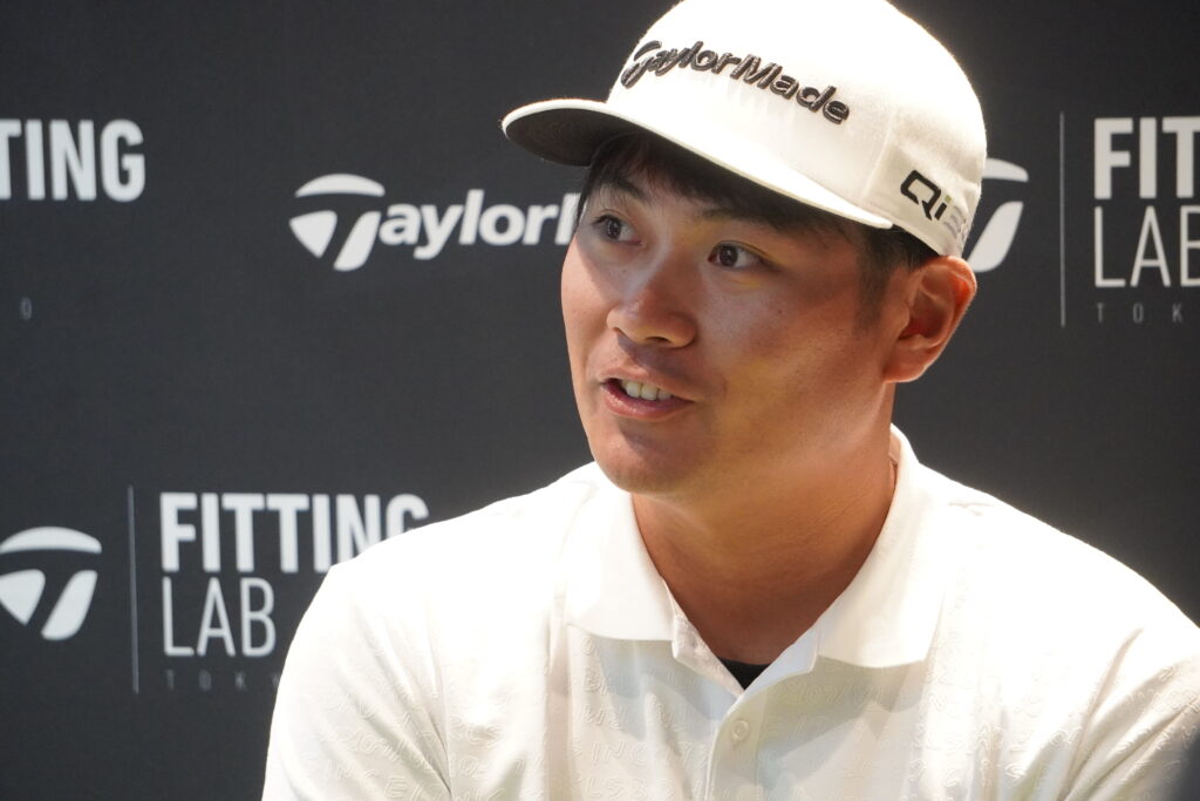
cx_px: 600
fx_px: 6500
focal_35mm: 195
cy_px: 400
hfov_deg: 10.5
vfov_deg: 7.0
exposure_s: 1/200
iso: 5000
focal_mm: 130
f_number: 5.6
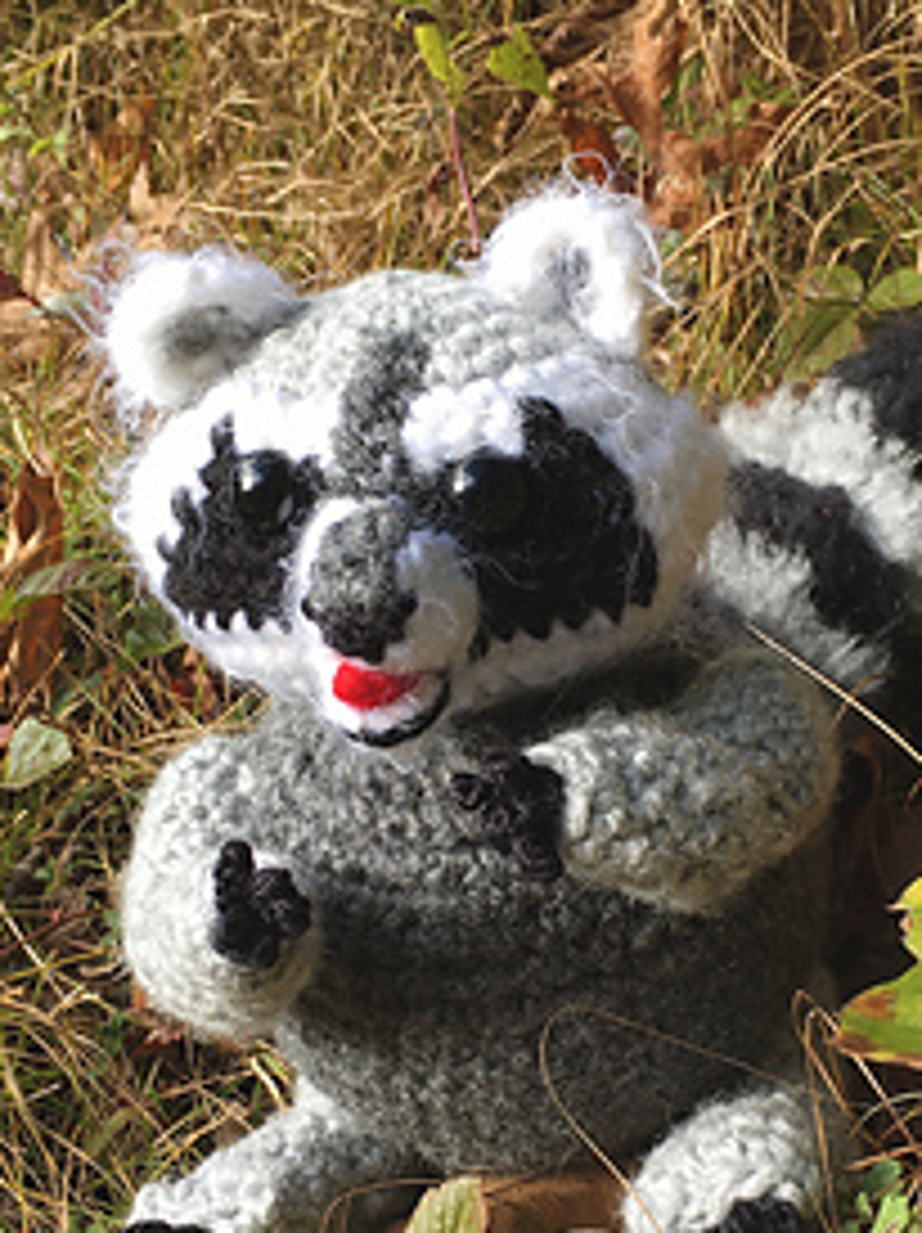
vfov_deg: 36.1
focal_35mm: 53
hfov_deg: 27.4
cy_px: 734
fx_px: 1885
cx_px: 551
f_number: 2.2
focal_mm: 4.15
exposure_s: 1/283
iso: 25
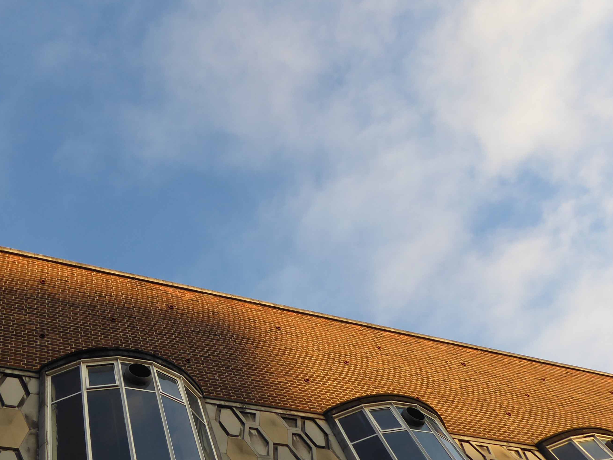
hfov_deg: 48.3
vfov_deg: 37.4
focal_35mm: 38
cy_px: 295
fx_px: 673
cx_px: 214
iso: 80
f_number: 3.3
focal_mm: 4.3
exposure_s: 1/200
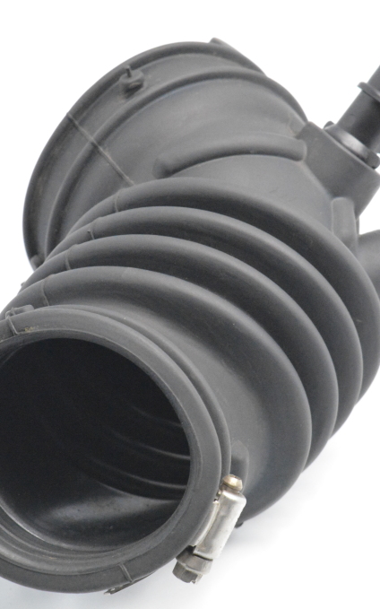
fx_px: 2102
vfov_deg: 16.5
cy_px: 305
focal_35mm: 127
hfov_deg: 10.3
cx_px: 190
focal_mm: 55
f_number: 9
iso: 6400
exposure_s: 1/320
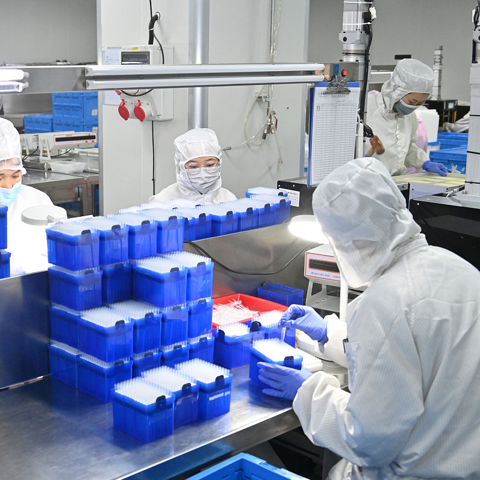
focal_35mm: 55
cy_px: 240
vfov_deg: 31.1
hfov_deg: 30.9
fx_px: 863
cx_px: 164
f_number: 5.3
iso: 3200
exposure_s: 1/160
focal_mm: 43
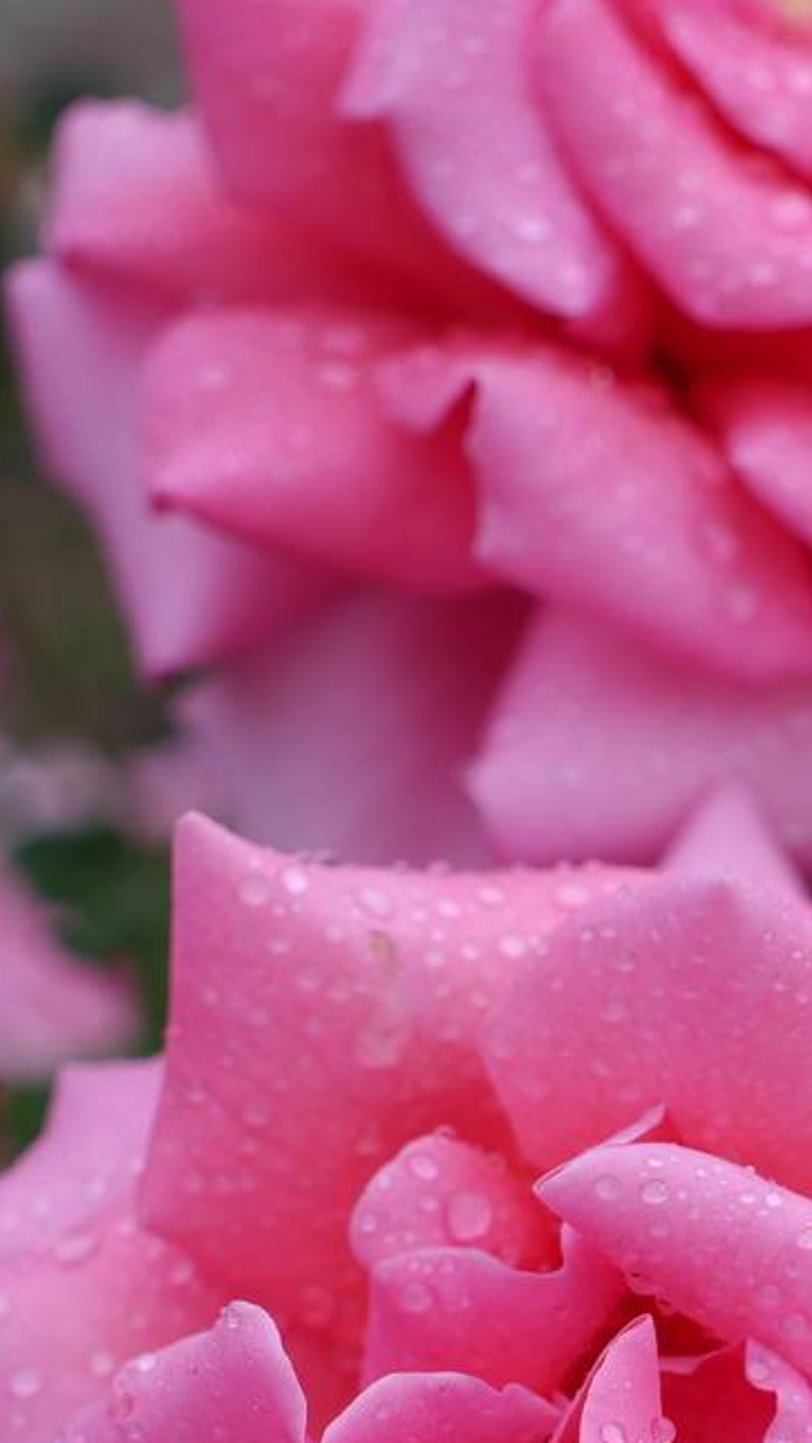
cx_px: 769
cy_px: 1329
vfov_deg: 15.7
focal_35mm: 135
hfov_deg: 8.9
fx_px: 5165
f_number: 2.8
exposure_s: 1/320
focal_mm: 30
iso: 160
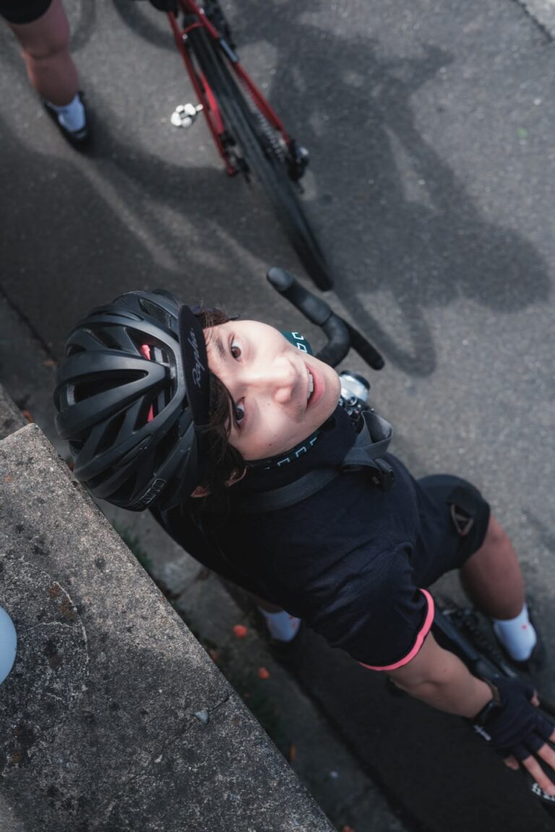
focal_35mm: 53
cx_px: 278
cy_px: 416
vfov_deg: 37.5
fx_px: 1226
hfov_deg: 25.5
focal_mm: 35
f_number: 3.6
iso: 125
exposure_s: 1/210
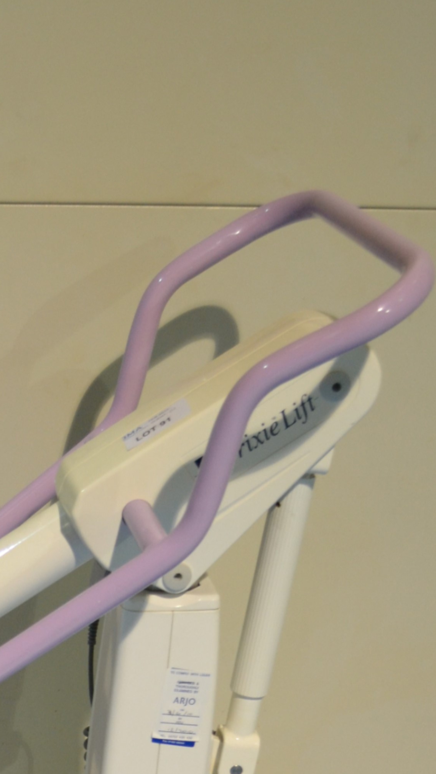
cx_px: -125
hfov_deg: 13.6
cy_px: 856
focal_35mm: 86
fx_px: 1767
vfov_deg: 23.2
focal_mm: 24
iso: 720
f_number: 4
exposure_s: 1/15
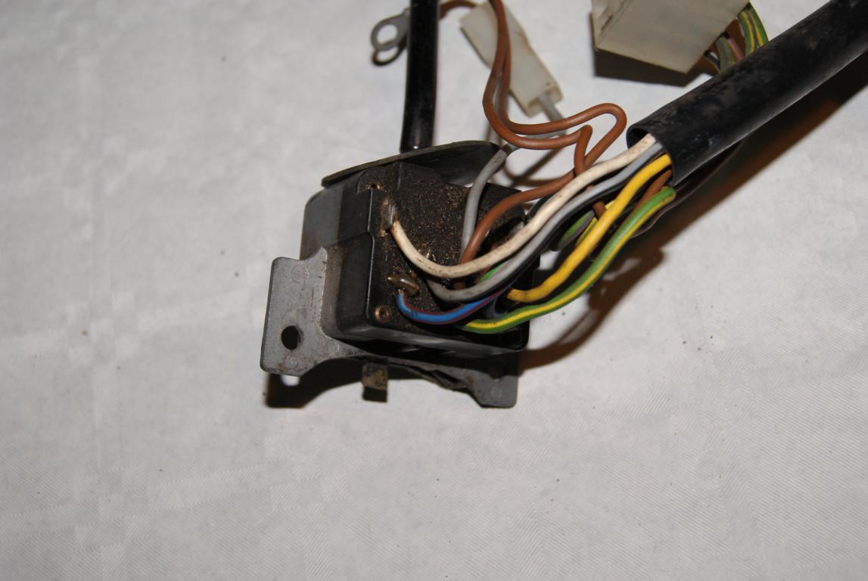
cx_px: 434
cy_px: 290
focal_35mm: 52
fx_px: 1267
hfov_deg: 37.8
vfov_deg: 25.8
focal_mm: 35
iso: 400
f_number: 5.6
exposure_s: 1/80
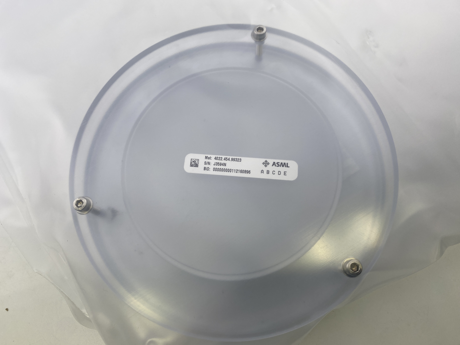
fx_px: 346
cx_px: 230
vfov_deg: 53.1
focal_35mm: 26
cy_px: 172
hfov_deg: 67.3
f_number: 1.8
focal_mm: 4.25
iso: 32
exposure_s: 1/219
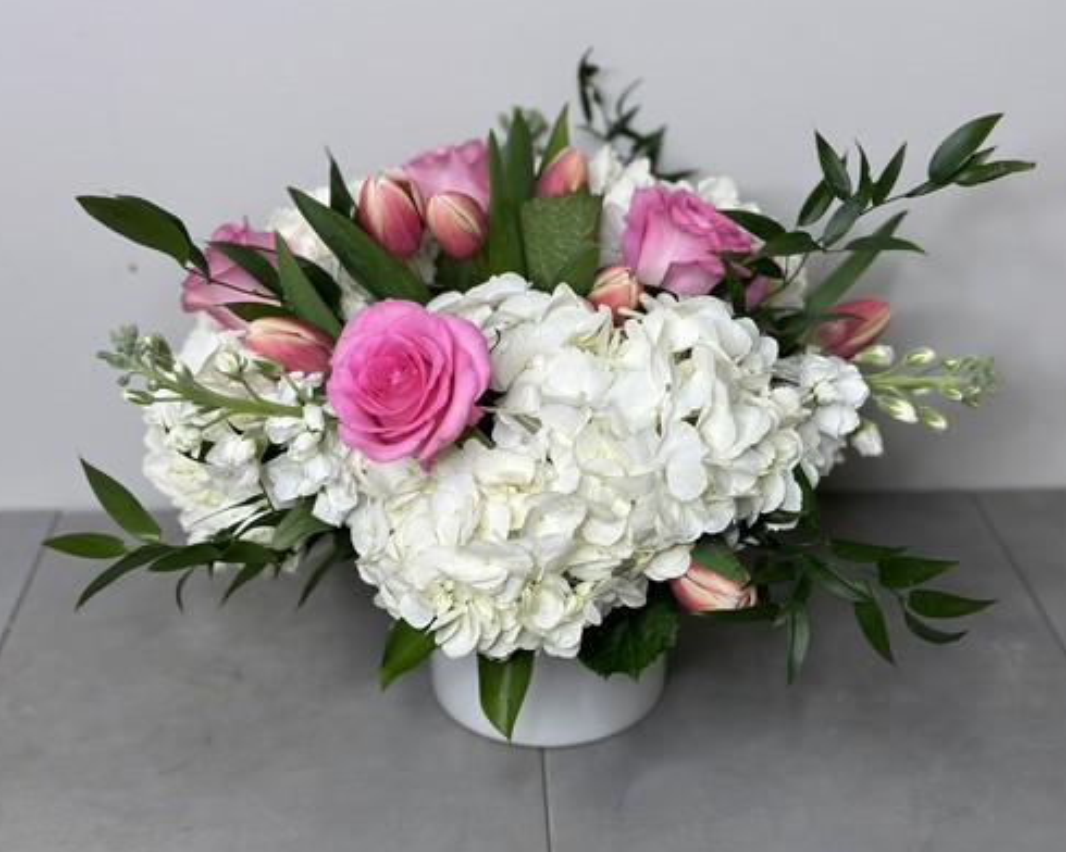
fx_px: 1609
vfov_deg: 29.7
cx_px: 565
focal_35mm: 51
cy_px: 424
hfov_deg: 36.6
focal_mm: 6.86
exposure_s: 1/180
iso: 80
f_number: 1.78
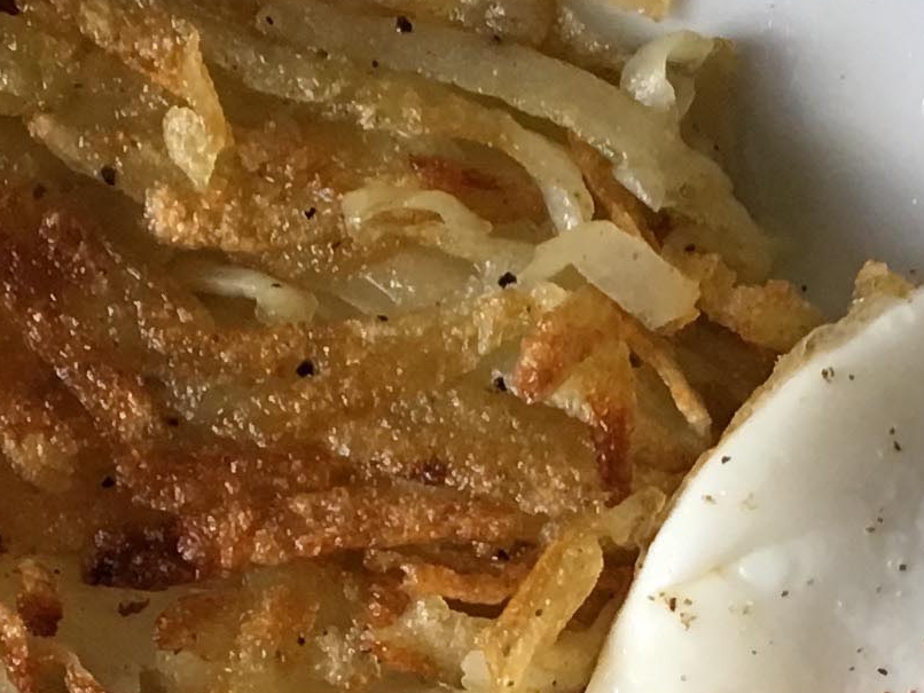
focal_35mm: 145
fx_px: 3872
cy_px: 1132
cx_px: 499
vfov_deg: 9.8
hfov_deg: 13.6
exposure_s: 1/33
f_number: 2.2
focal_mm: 4.15
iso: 64
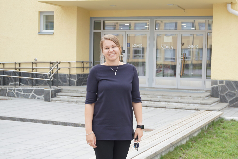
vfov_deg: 22.4
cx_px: 153
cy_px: 86
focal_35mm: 61
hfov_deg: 32.9
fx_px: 401
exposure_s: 1/160
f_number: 5
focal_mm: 31
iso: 160
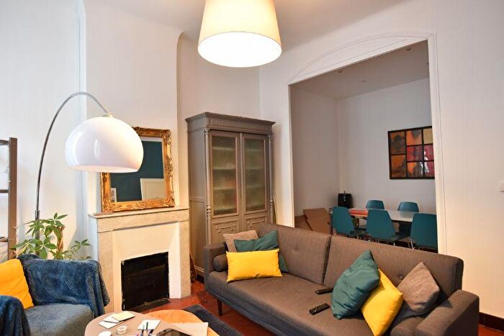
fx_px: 280
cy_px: 168
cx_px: 252
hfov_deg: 84.0
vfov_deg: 62.0
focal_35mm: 20
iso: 1250
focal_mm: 20
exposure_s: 1/60
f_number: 2.8
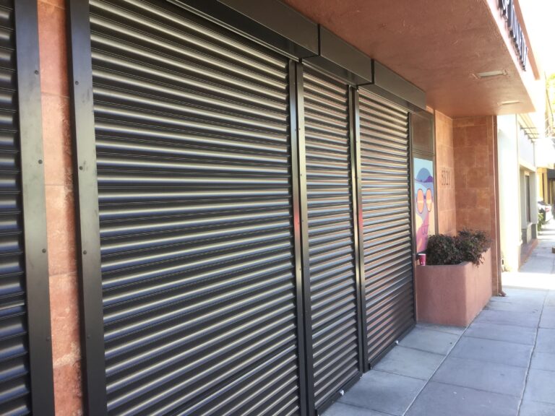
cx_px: 278
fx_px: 497
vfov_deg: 45.4
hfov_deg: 58.4
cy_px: 208
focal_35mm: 31
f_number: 2.4
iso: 40
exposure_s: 1/120
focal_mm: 3.3
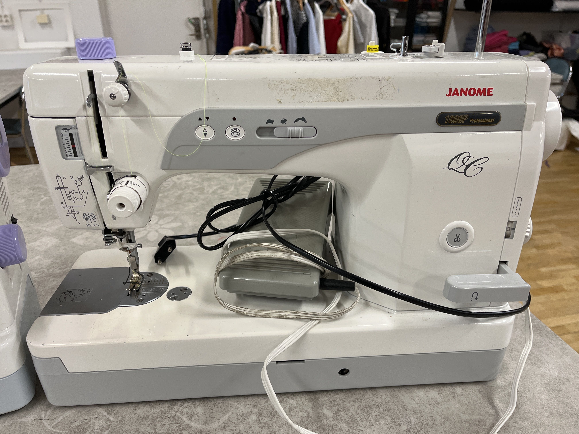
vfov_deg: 53.1
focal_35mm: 26
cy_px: 217
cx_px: 290
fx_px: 435
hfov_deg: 67.3
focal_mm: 5.1
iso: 100
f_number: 1.6
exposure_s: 1/100
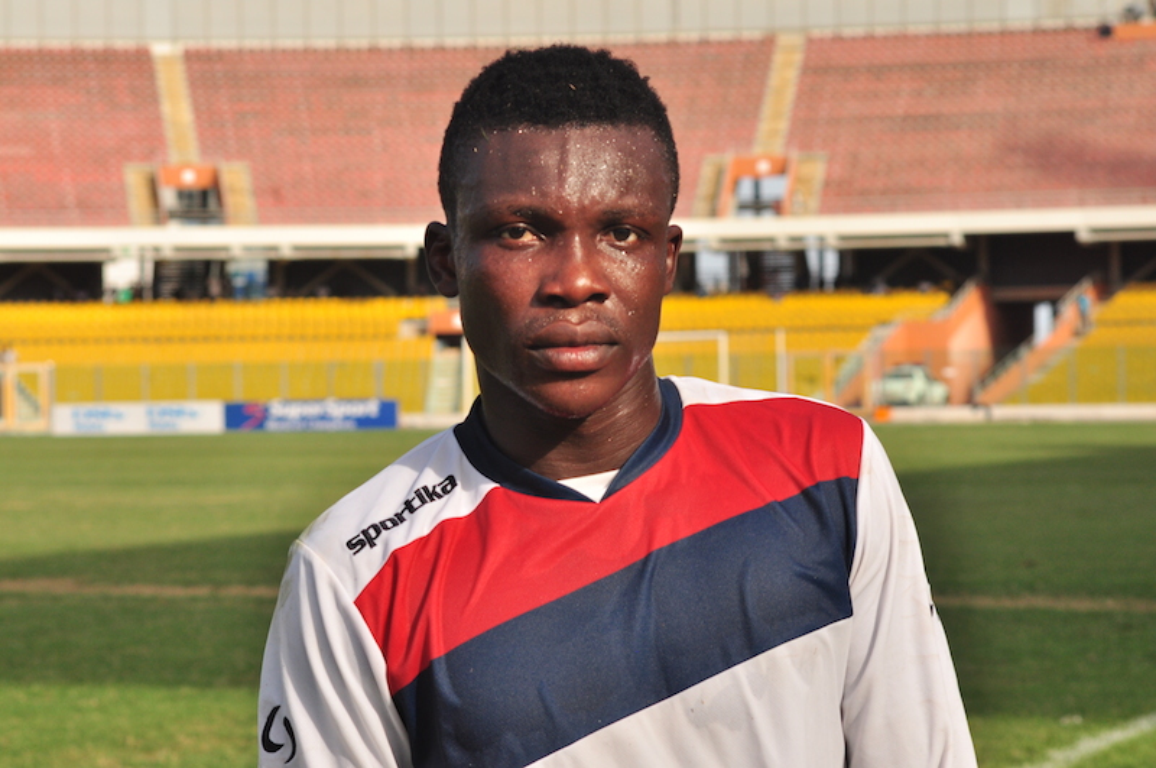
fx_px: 3367
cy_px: 384
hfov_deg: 19.5
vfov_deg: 13.0
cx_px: 578
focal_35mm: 105
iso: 400
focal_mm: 70
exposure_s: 1/1000
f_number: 8
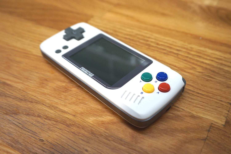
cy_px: 77
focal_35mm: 36
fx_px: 231
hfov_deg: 53.1
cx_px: 116
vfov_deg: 36.9
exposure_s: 1/60
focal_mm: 24
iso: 320
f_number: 4.5
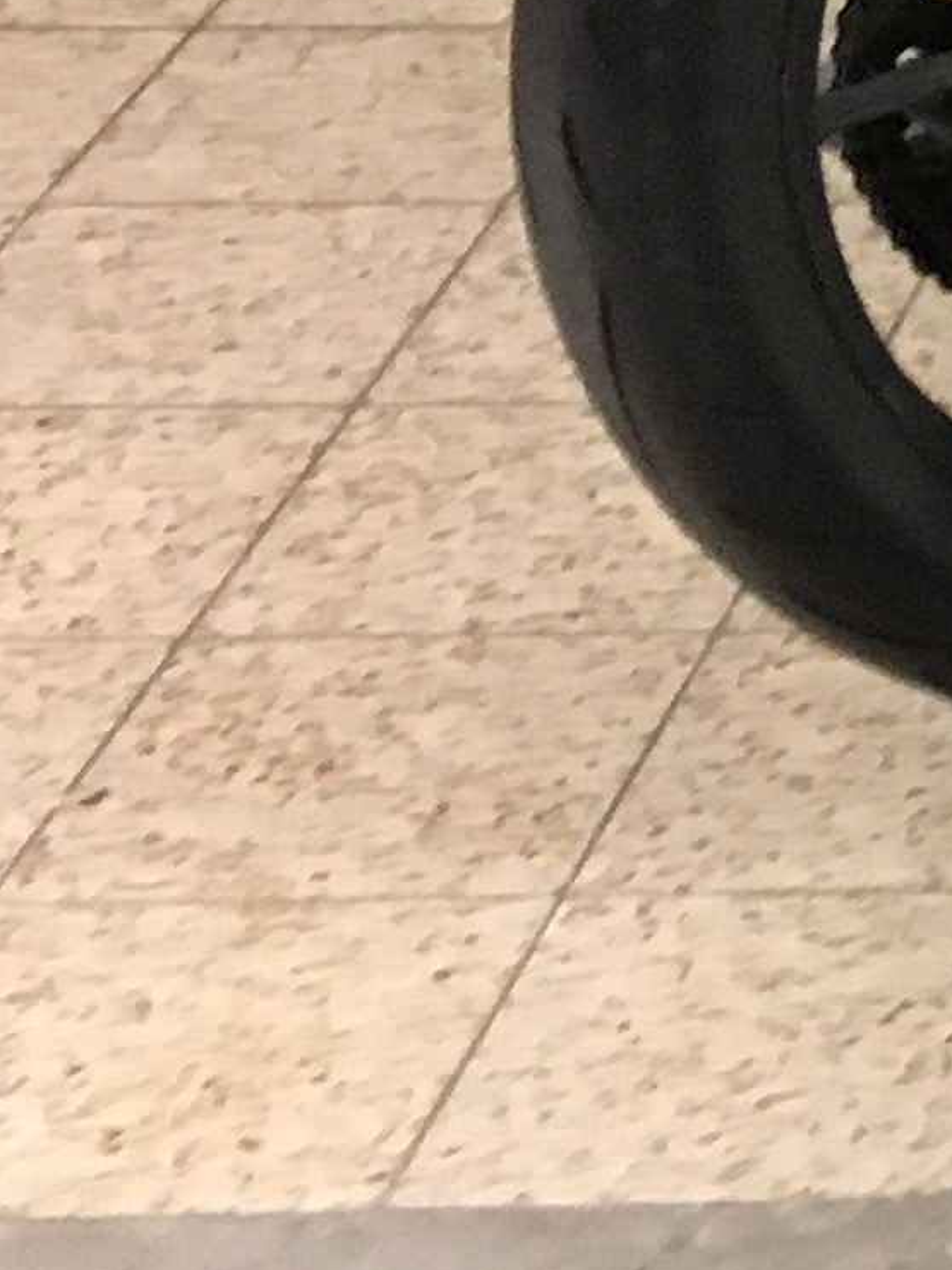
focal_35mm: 158
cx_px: 3113
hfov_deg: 7.8
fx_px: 5794
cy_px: 457
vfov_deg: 12.5
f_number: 2.2
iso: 200
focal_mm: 4.15
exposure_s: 1/17
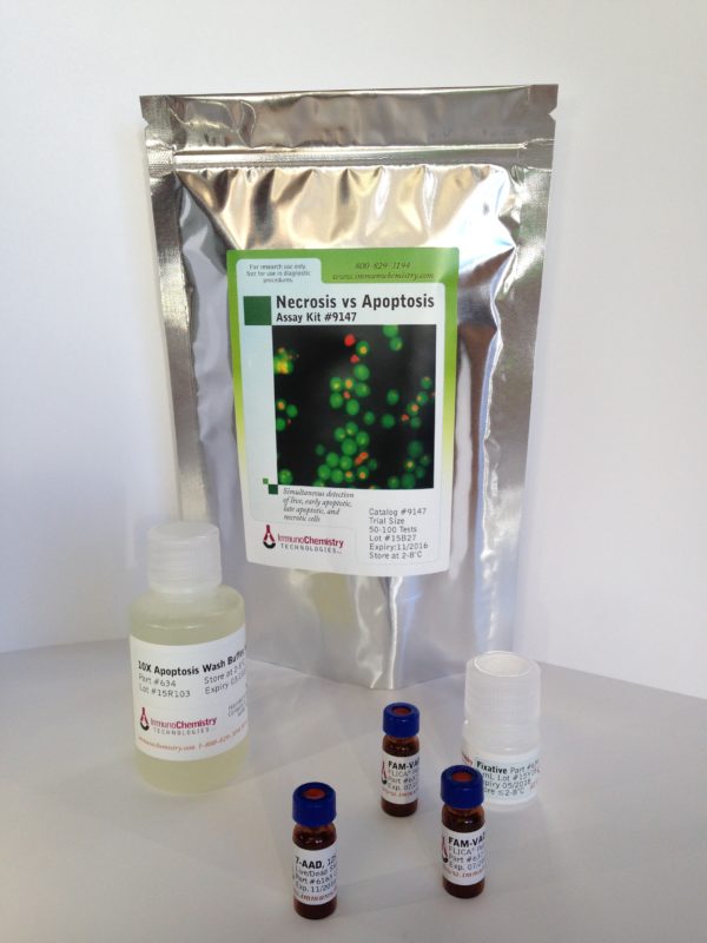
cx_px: 354
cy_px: 472
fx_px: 899
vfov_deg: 55.4
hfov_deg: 42.9
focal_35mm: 33
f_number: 2.4
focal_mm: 4.12
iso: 64
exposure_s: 1/120
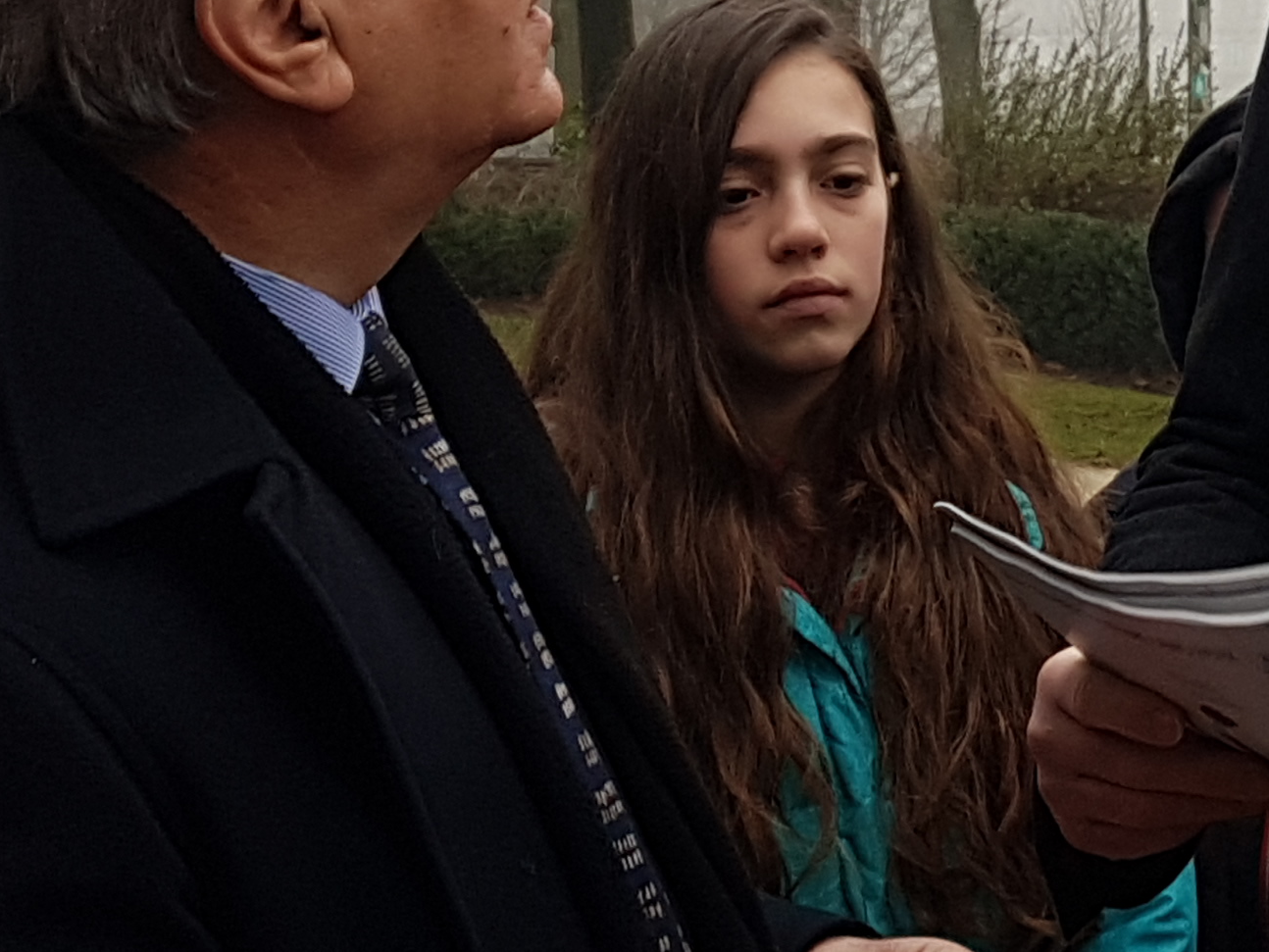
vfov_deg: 17.3
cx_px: 1294
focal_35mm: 81
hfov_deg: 23.1
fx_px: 2970
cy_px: -213
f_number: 1.7
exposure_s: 1/100
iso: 50
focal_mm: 4.2
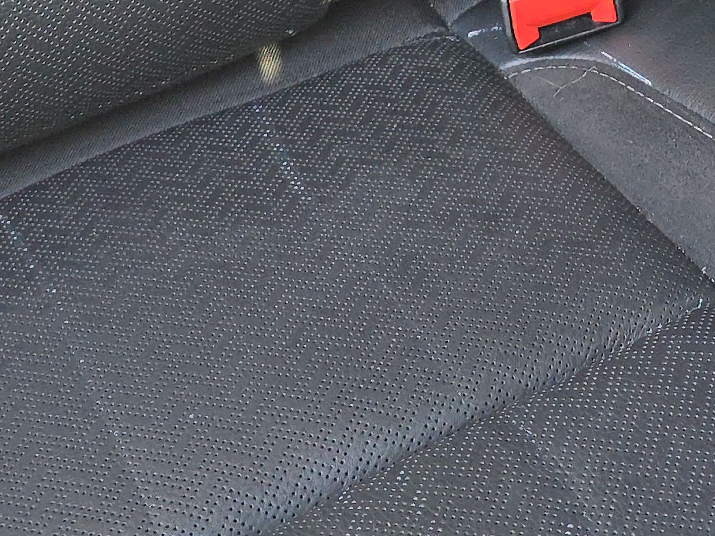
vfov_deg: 14.4
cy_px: -483
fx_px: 1818
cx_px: 550
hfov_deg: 22.0
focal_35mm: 88
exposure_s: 1/180
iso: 200
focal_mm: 6.3
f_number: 1.7
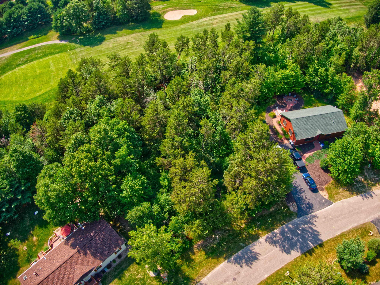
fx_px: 263
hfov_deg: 71.6
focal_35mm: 24
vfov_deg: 56.8
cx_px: 190
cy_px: 142
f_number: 2.8
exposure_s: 1/320
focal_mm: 4.4
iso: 110
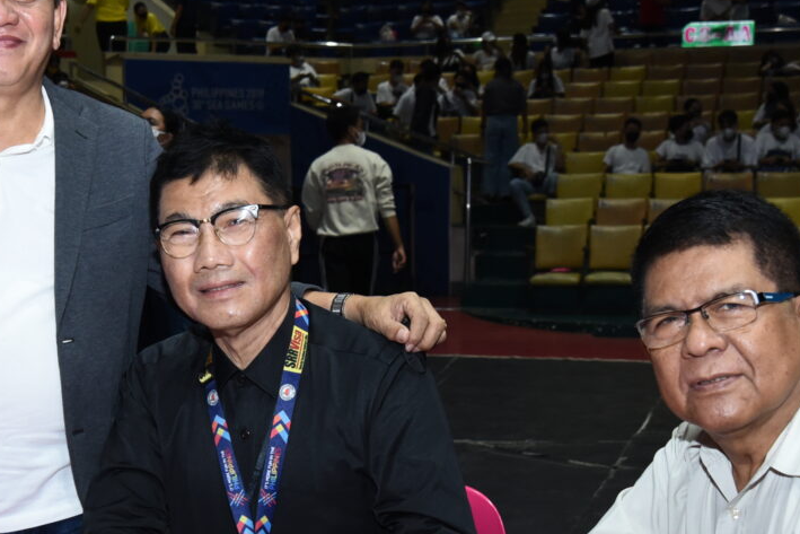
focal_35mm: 65
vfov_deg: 20.8
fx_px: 1445
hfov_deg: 30.7
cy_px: 399
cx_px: 255
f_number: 5
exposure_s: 1/125
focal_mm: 30
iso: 1600
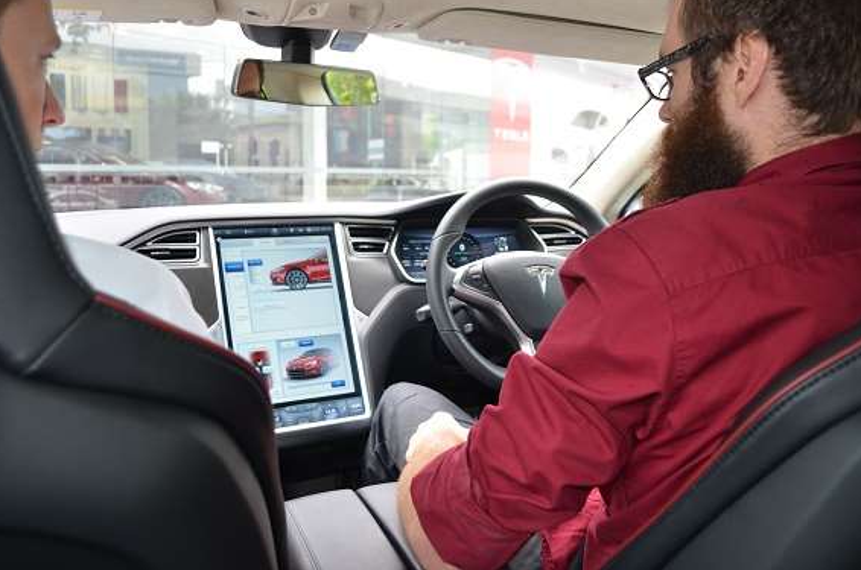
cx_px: 487
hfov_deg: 60.2
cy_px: 245
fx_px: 740
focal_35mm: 31
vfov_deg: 42.1
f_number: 3.5
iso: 280
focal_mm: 18
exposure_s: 1/125
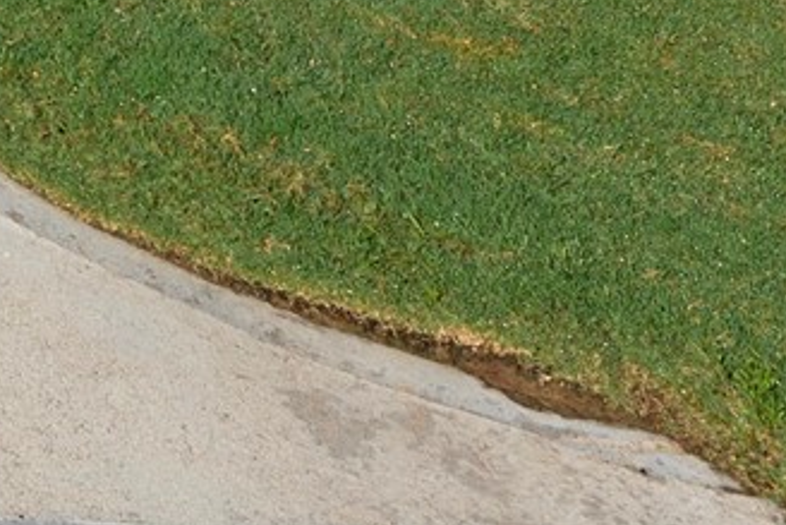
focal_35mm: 106
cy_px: -988
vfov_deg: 10.1
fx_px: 2315
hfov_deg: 15.5
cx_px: -772
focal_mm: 16
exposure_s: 1/400
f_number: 8
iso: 100
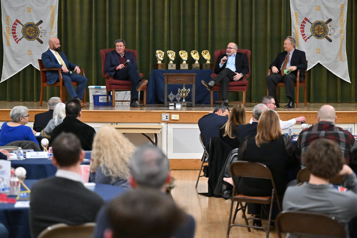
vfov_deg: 15.9
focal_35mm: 86
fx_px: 853
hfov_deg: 23.6
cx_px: 178
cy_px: 119
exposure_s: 1/250
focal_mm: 86
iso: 8000
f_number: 2.8
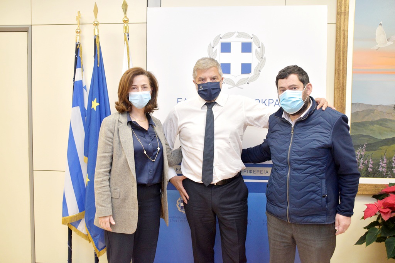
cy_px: 132
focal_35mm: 33
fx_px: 362
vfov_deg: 39.9
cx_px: 198
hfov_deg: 57.2
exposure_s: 1/125
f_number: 4
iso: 900
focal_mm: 22
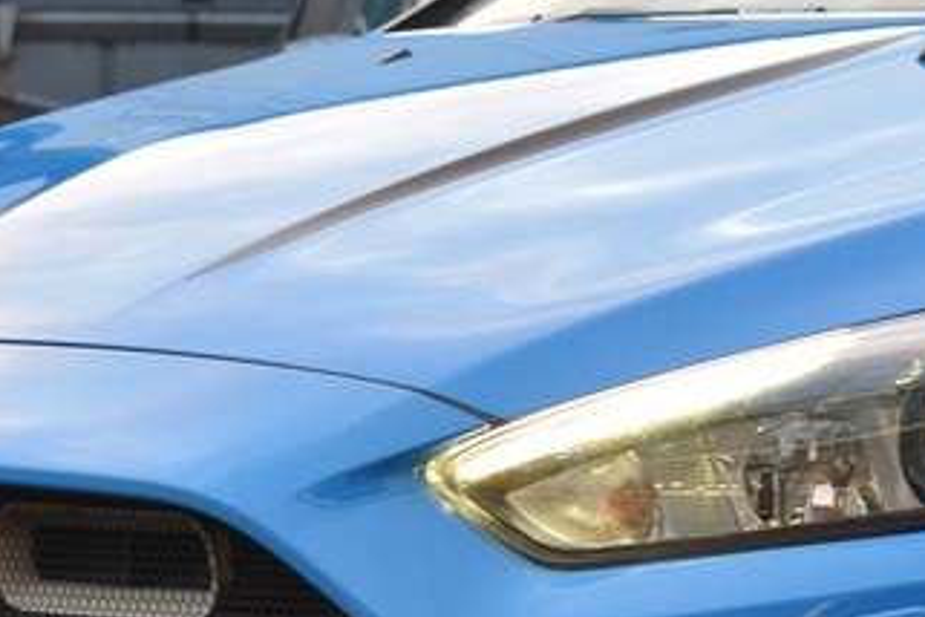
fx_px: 6012
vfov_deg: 5.9
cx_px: 746
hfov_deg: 8.8
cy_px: 569
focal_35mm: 234
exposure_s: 1/60
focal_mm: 50
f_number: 5.6
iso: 640
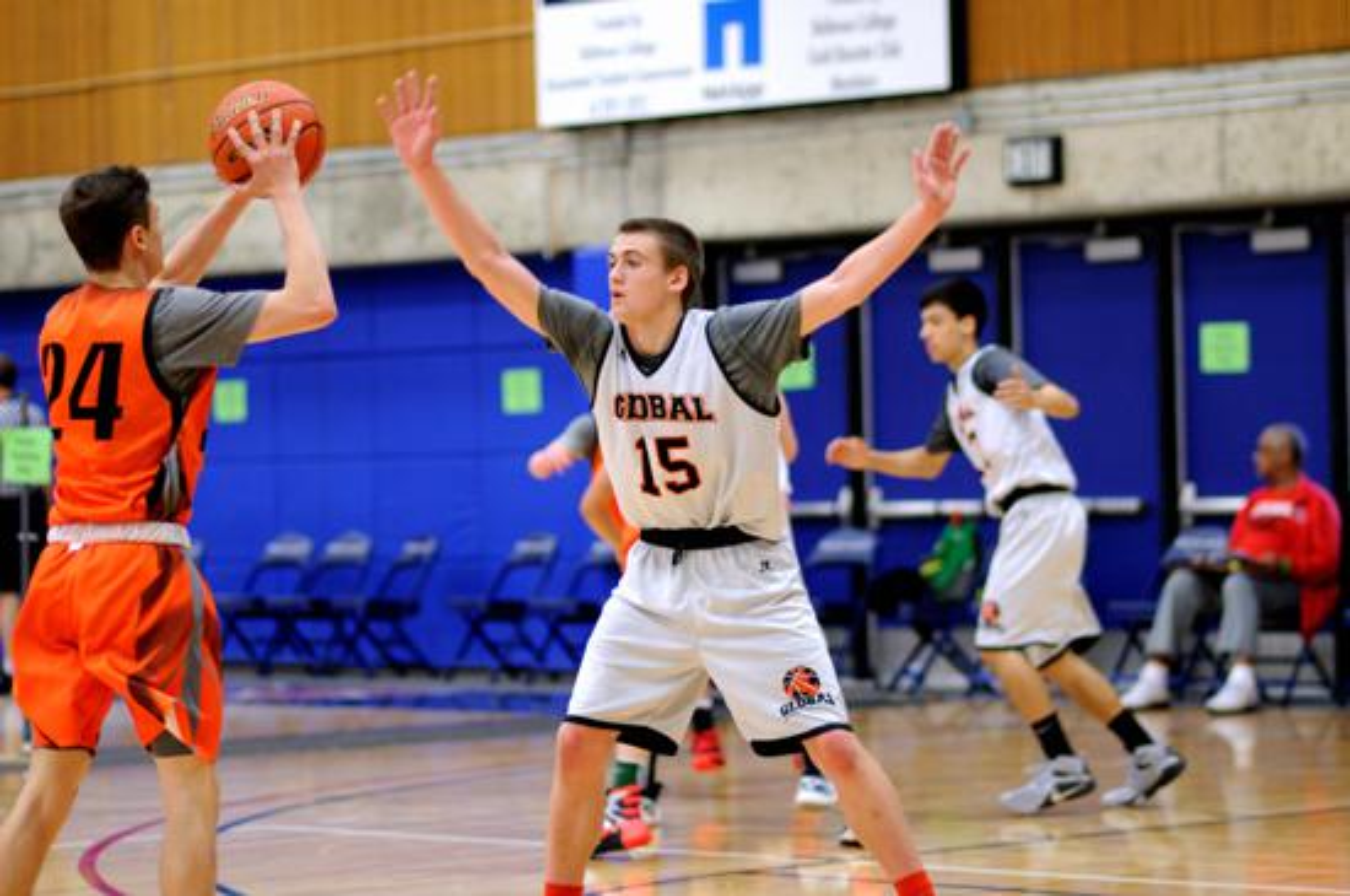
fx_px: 4774
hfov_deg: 16.1
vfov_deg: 10.7
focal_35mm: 128
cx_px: 675
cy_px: 448
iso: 640
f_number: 1.8
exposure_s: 1/320
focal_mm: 85
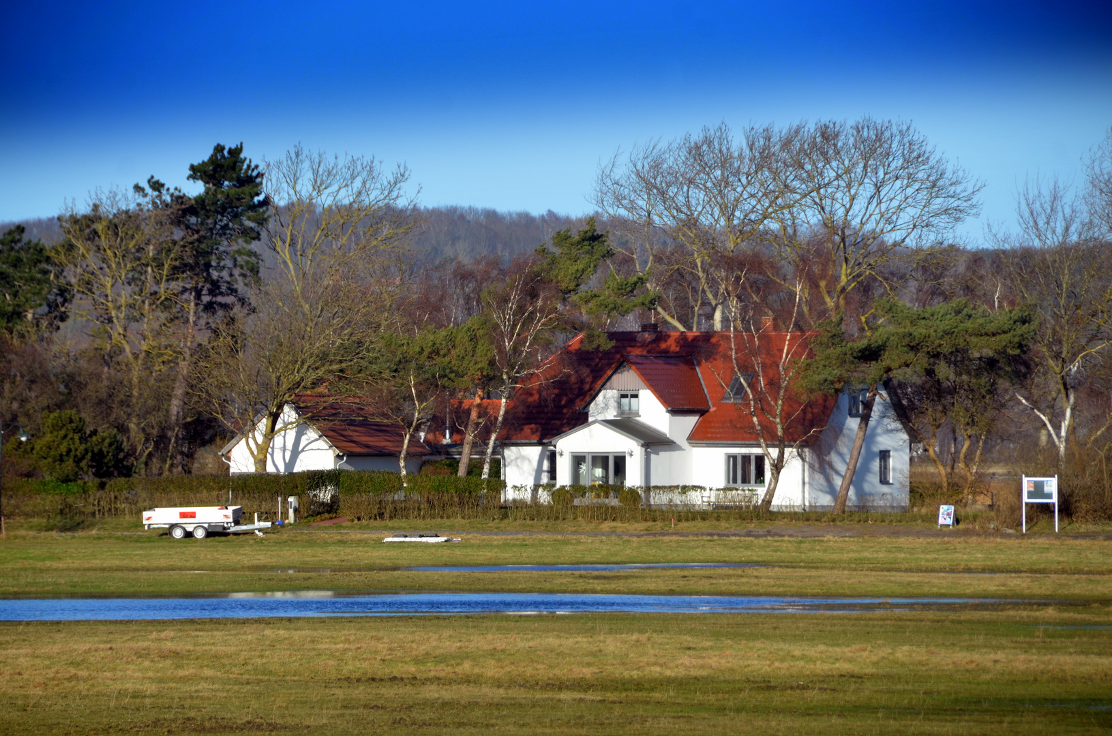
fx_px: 7860
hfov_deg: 8.1
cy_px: 368
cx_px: 556
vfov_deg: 5.4
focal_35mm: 255
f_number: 6.3
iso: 200
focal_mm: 170
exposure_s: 1/640
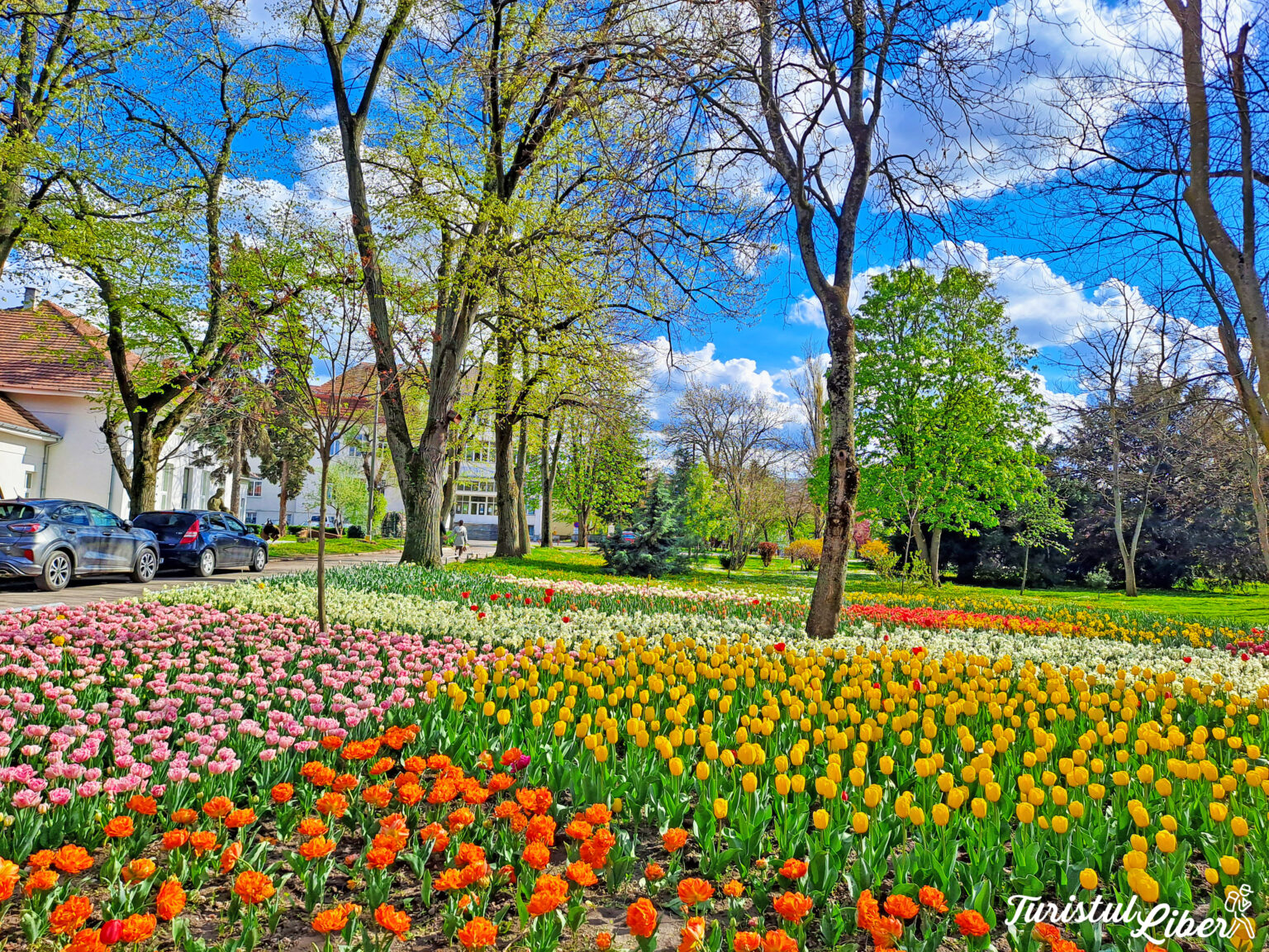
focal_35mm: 25
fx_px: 916
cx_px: 634
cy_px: 476
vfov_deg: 54.9
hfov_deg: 69.4
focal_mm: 4.6
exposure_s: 1/1515
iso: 32
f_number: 2
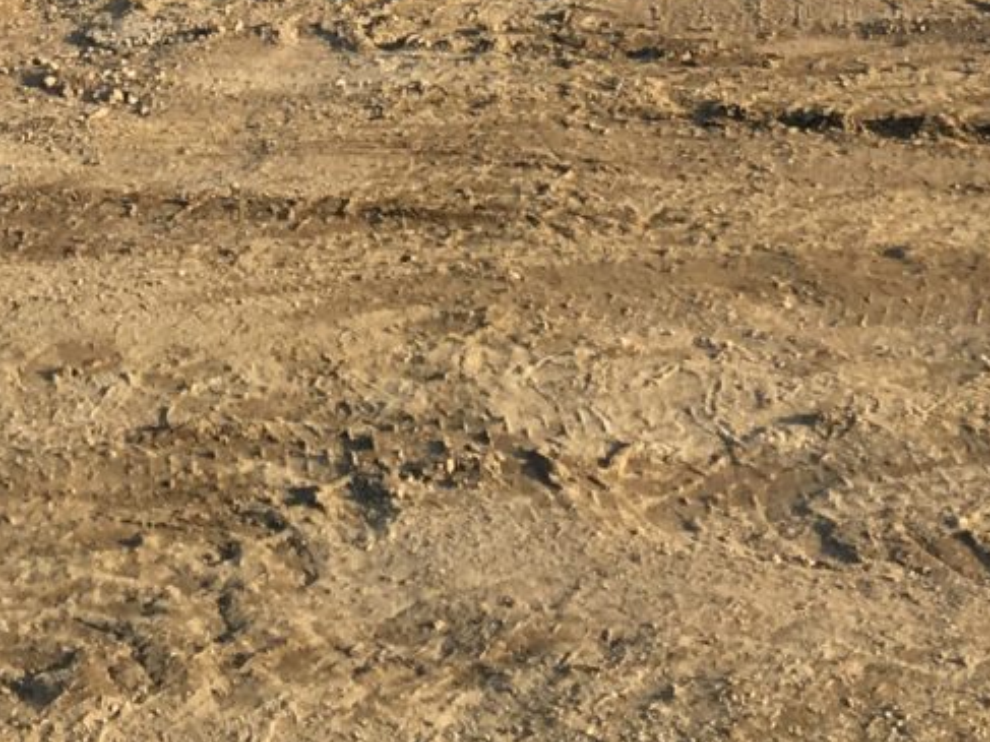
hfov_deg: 16.0
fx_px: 3488
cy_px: -811
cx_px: 187
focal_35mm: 122
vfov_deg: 10.9
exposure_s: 1/430
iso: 25
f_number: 2.2
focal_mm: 4.15
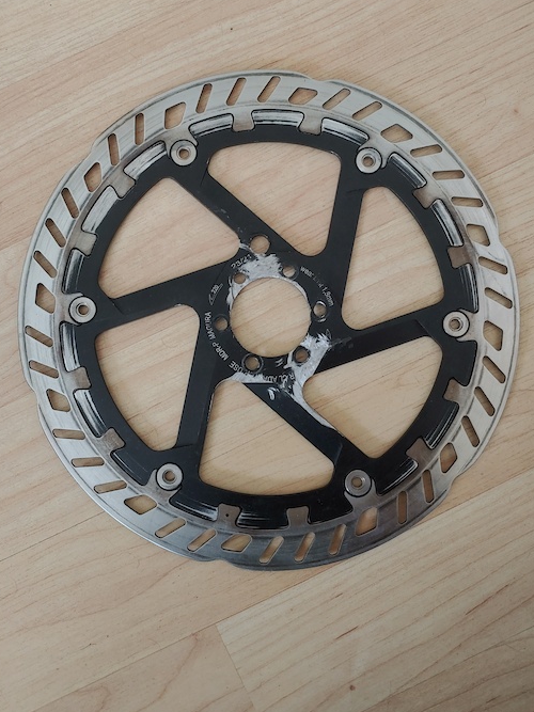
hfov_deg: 46.8
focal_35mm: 30
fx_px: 617
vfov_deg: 59.8
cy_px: 317
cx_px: 279
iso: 200
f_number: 1.5
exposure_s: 1/24
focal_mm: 4.23
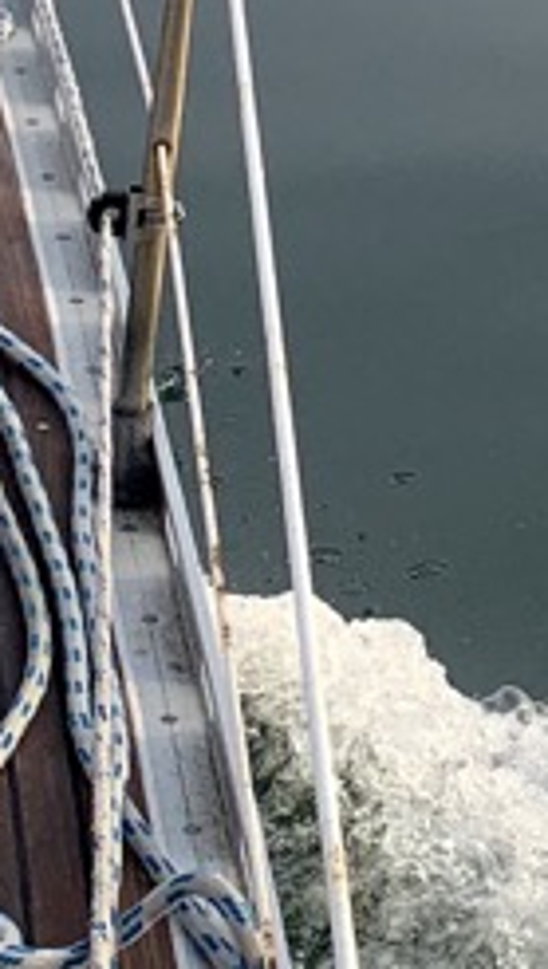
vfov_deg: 14.9
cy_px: -284
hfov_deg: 8.4
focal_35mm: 138
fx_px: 3553
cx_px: 1120
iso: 25
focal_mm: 4.25
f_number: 1.8
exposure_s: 1/991
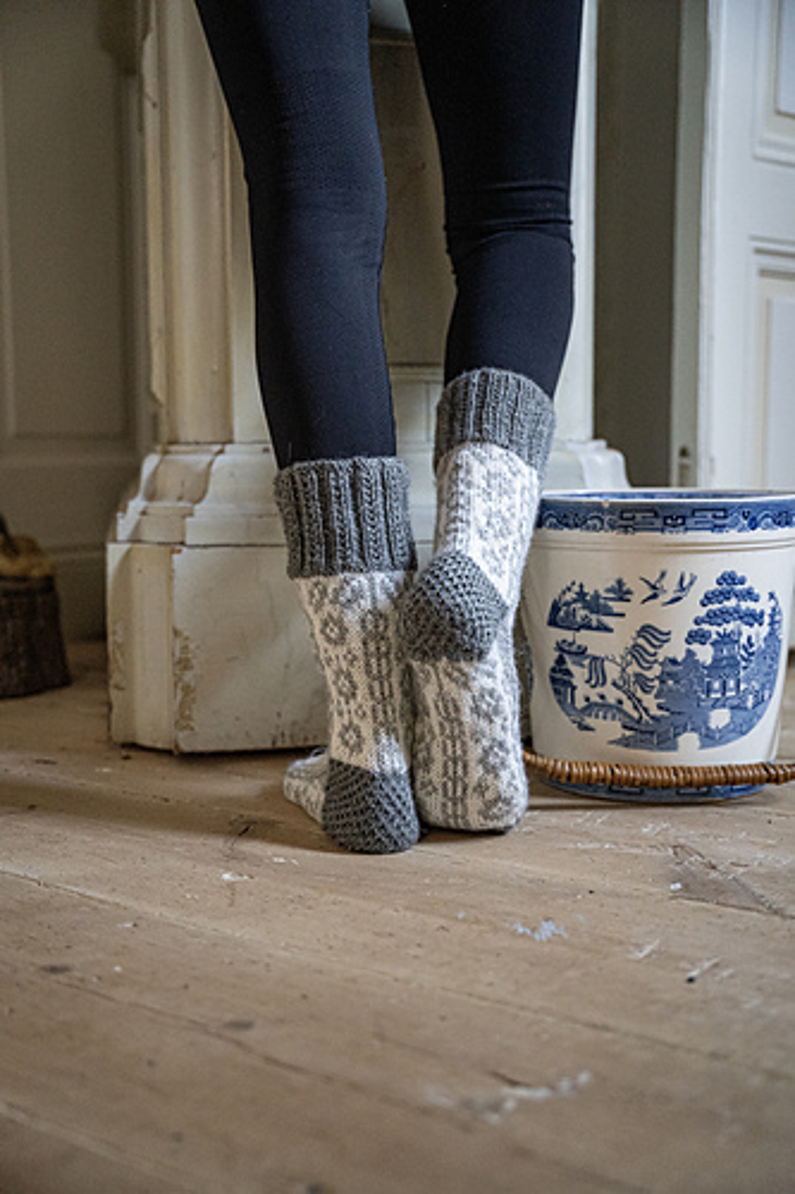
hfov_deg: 31.8
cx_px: 398
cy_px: 597
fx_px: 1395
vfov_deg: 46.3
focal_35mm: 42
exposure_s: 1/160
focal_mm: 42.1
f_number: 2.8
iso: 6400
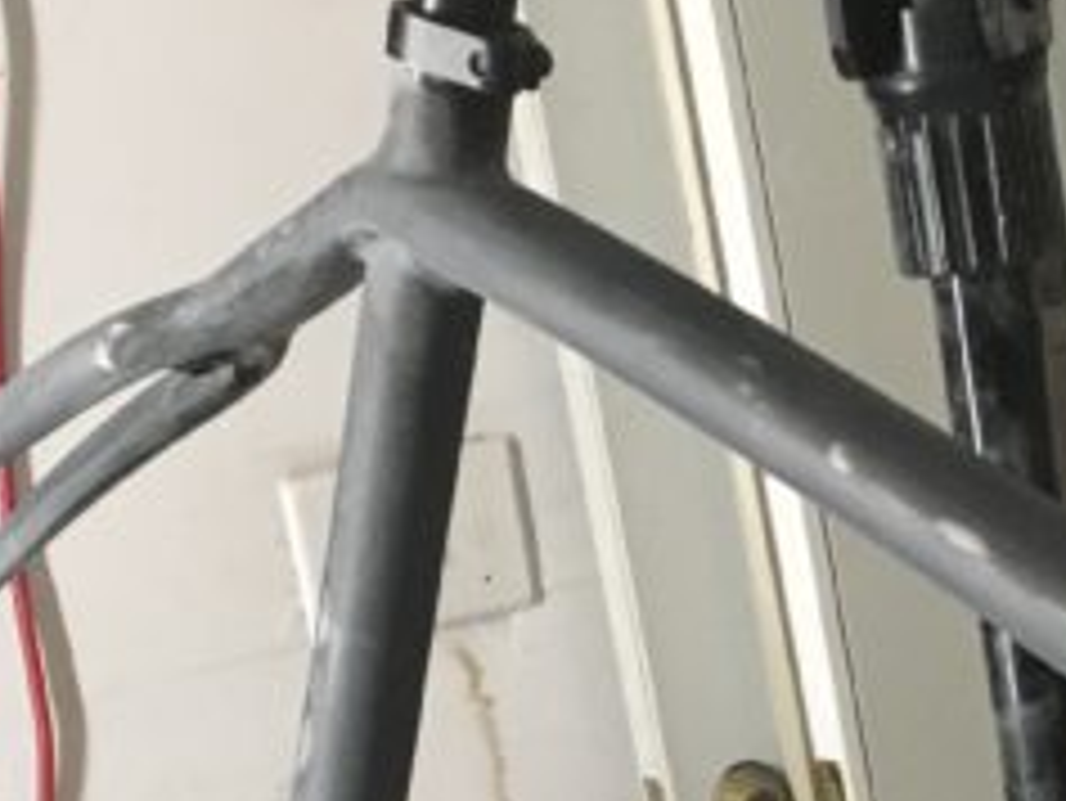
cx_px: 918
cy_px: 1044
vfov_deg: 15.0
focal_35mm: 94
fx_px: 2896
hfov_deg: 20.5
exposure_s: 1/30
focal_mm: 4.15
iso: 200
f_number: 2.2
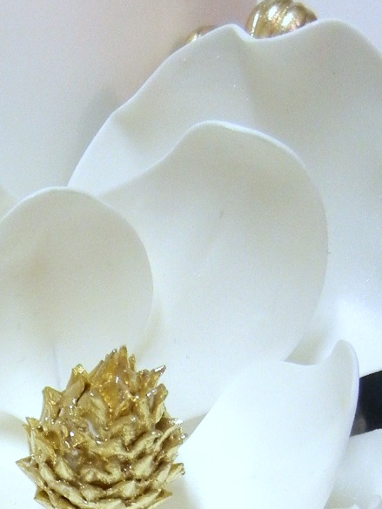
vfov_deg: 17.1
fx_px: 1544
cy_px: 733
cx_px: -14
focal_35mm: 105
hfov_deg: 13.9
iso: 400
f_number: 3.5
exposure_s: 1/23.3
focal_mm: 5.4
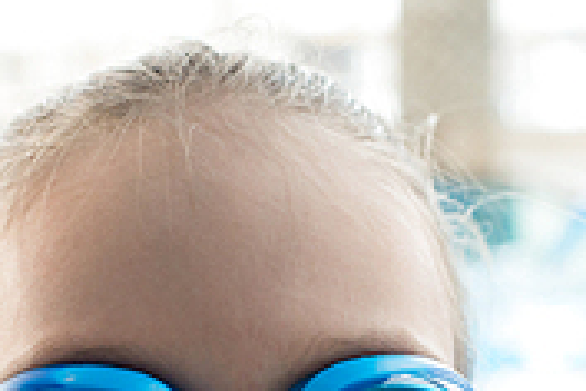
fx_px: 1611
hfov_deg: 20.6
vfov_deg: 13.6
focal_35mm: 99
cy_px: 422
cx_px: 341
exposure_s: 1/200
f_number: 4
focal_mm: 35
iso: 800
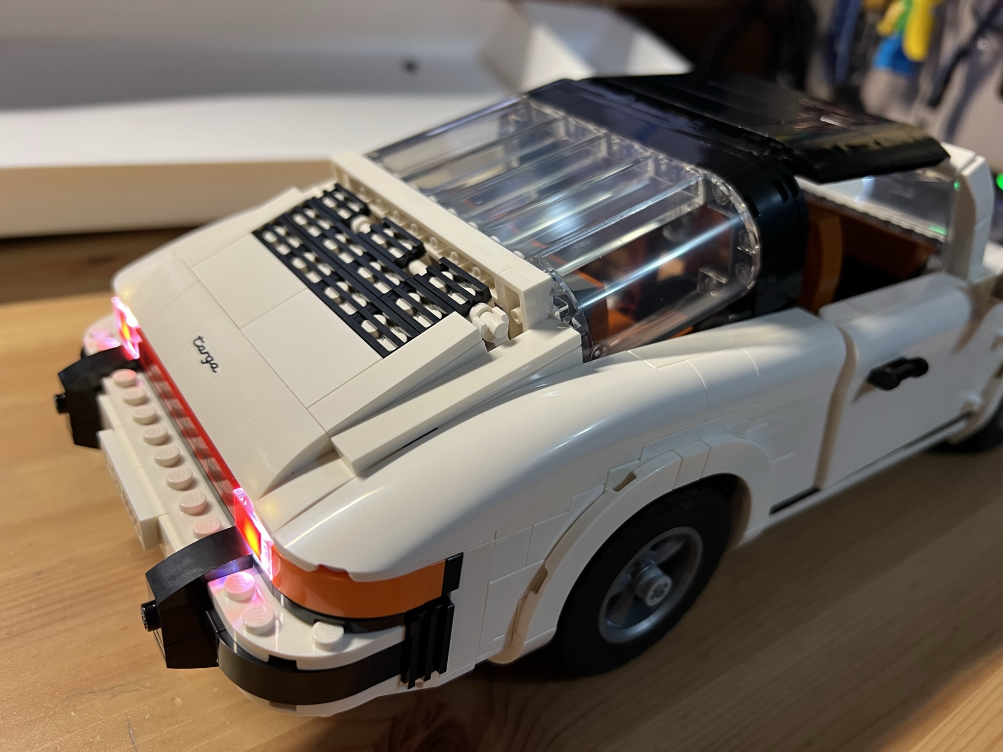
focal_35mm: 26
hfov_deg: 67.3
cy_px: 376
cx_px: 502
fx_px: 753
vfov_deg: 53.1
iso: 80
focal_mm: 5.7
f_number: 1.5
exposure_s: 1/60
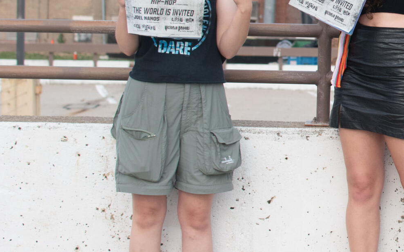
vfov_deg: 9.5
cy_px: 45
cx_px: 493
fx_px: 1523
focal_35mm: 138
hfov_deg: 14.6
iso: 400
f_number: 5
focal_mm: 35
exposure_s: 1/250
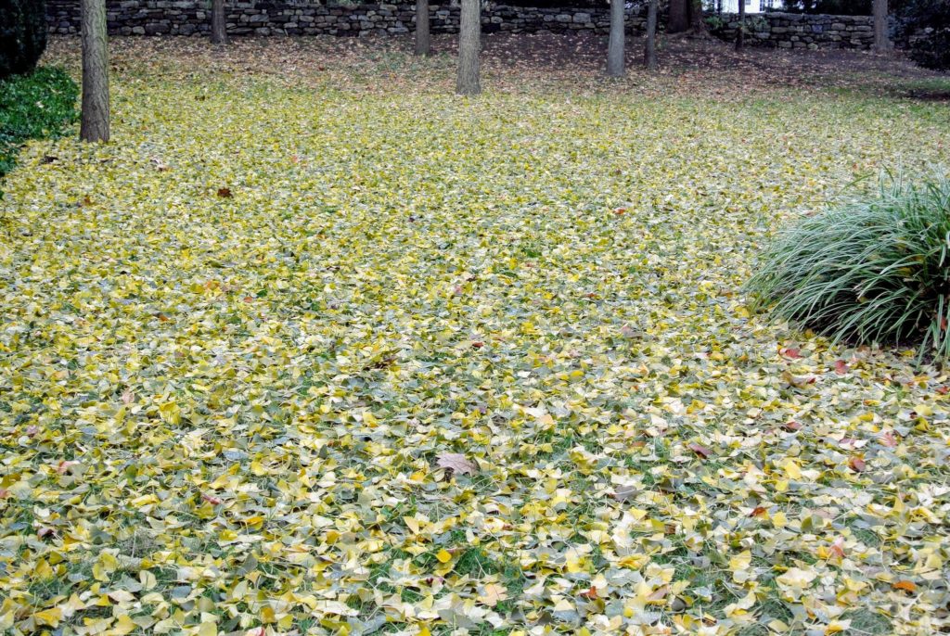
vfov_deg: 30.0
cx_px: 475
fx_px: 1189
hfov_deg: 43.5
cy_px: 318
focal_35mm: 45
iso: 125
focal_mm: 16.9
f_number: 4.5
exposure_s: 1/60
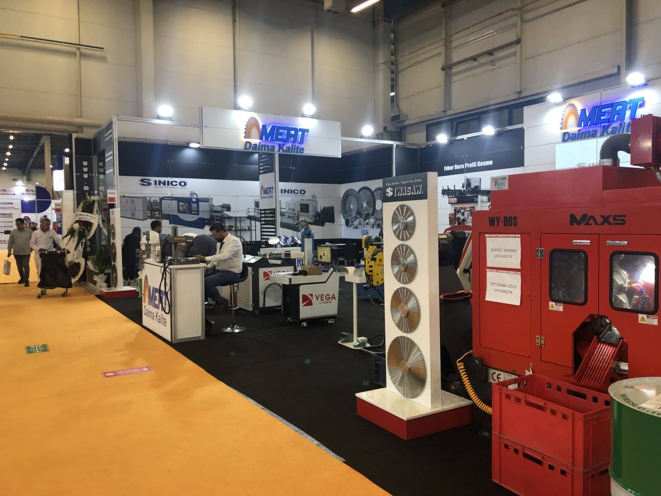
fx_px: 535
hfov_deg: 63.4
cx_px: 330
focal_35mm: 28
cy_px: 248
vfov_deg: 49.7
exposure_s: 1/33
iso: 25
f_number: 1.8
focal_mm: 4
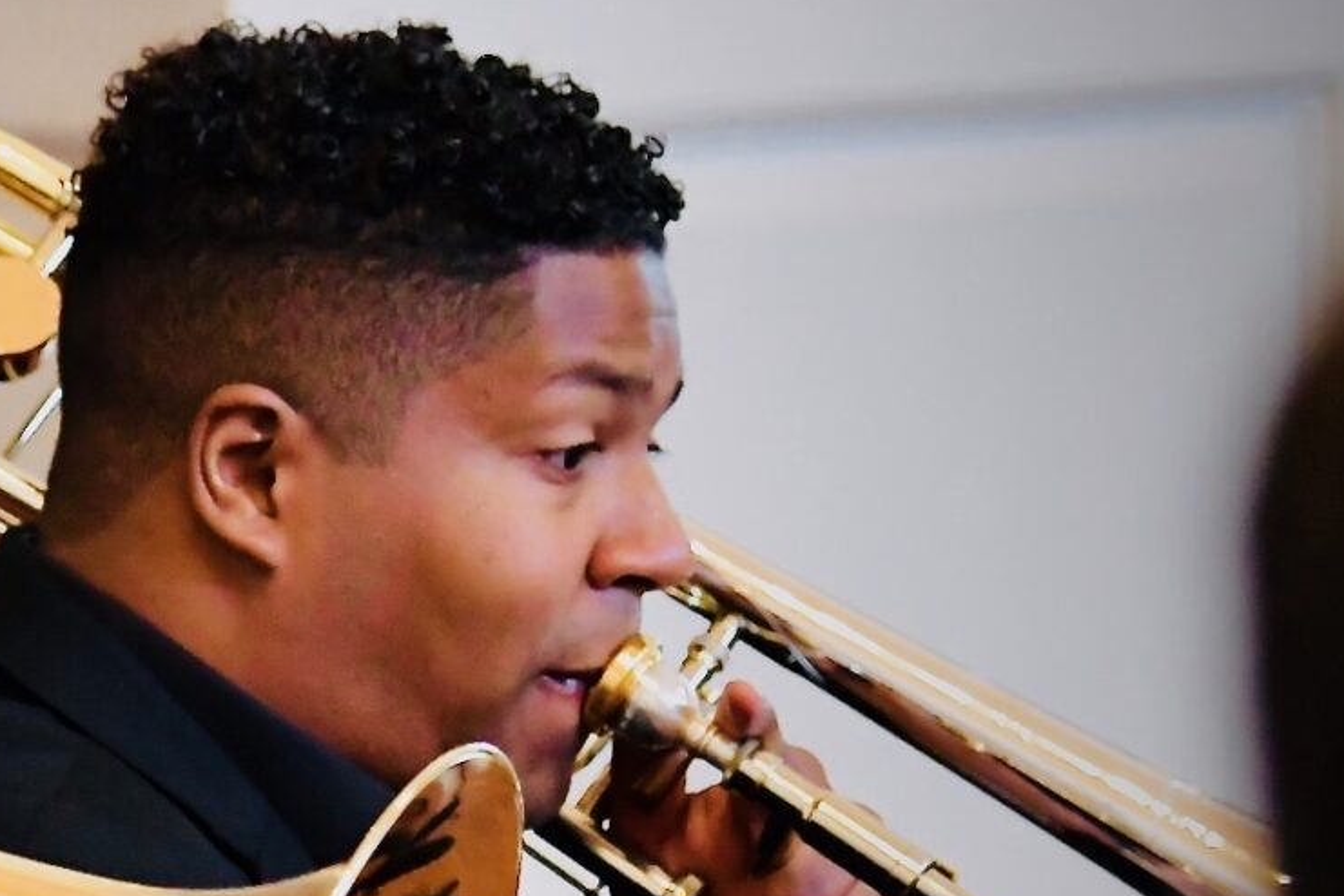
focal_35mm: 601
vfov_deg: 2.3
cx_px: -805
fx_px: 22436
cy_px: 897
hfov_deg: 3.4
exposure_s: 1/125
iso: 3200
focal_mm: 116
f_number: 2.8
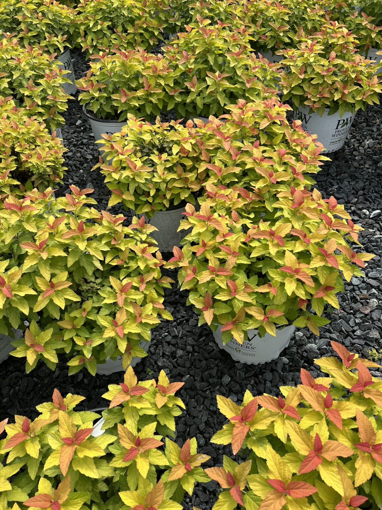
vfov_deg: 67.3
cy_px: 255
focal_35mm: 26
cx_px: 191
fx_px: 383
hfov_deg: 53.1
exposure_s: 1/1972
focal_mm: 5.7
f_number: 1.5
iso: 50
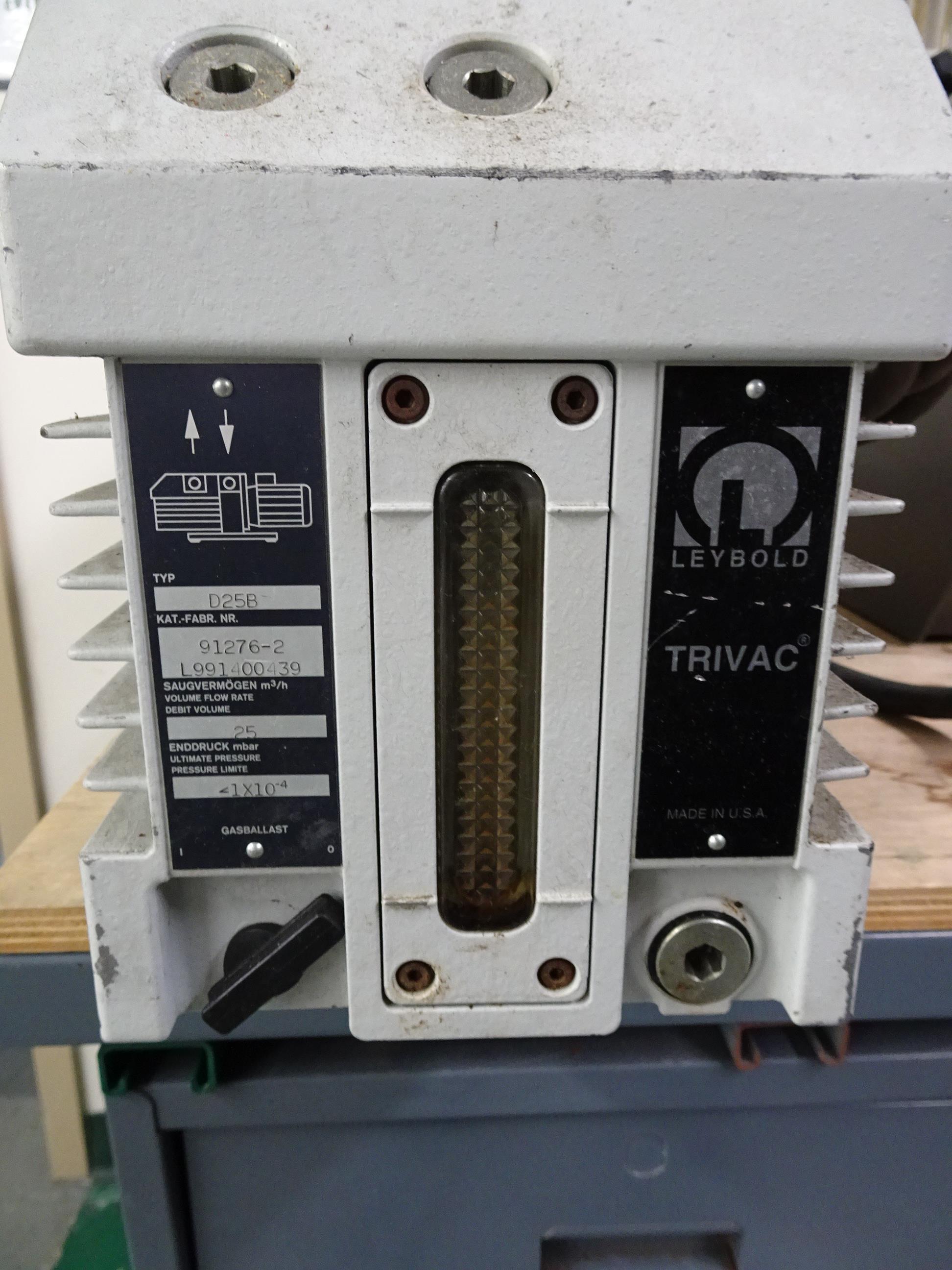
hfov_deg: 56.8
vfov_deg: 71.6
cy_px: 635
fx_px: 880
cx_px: 476
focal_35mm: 24
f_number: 3.5
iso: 500
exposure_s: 1/30
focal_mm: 4.16
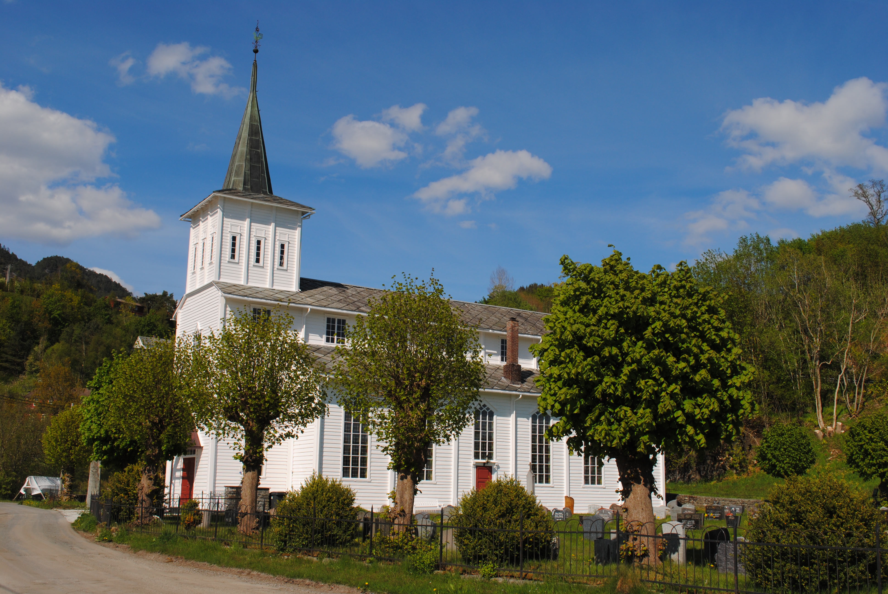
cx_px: 444
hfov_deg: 49.5
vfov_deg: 34.3
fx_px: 963
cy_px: 297
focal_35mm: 39
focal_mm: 26
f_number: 9
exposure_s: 1/320
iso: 100
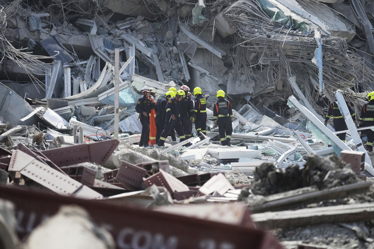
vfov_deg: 7.3
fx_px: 1963
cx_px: 187
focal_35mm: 189
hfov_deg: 10.9
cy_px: 124
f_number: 3.2
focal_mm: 189
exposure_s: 1/16000
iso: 2000
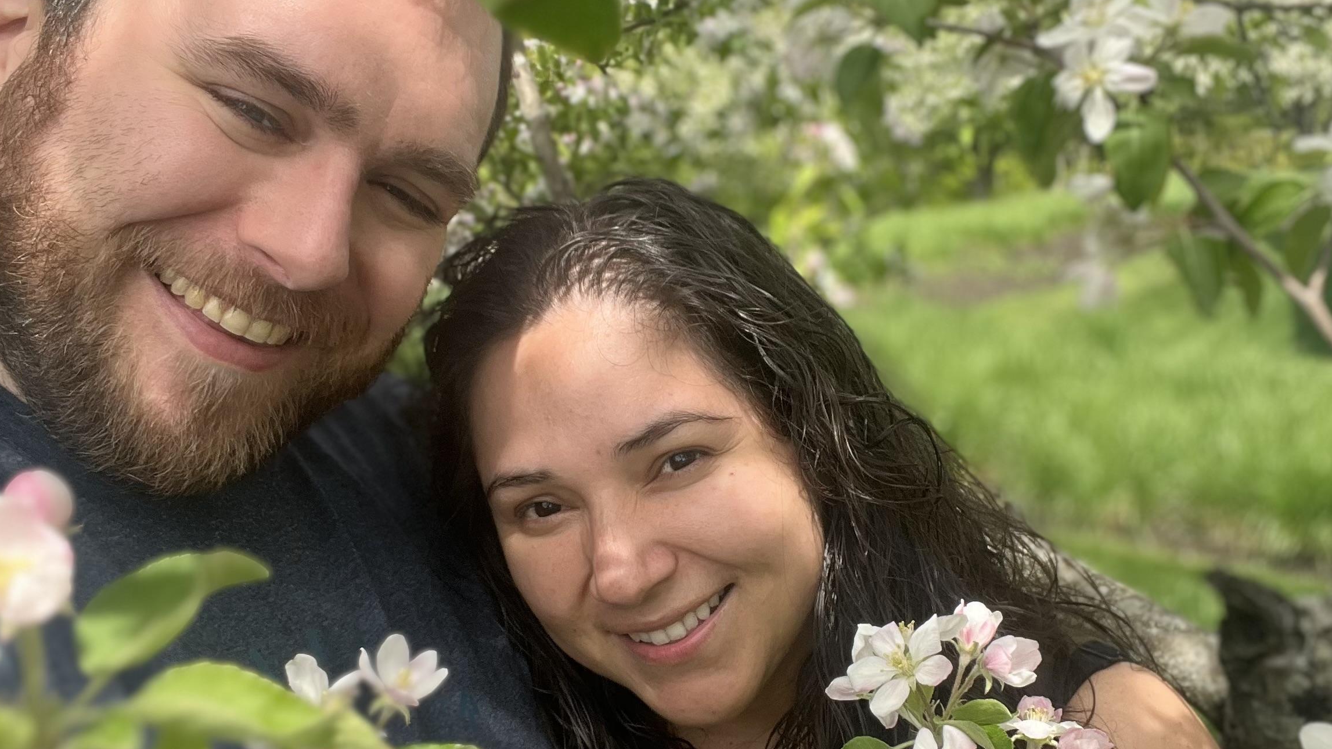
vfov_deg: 27.0
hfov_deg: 46.4
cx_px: 667
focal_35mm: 44
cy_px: 467
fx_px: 1554
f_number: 2.2
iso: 32
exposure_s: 1/378
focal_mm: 2.71
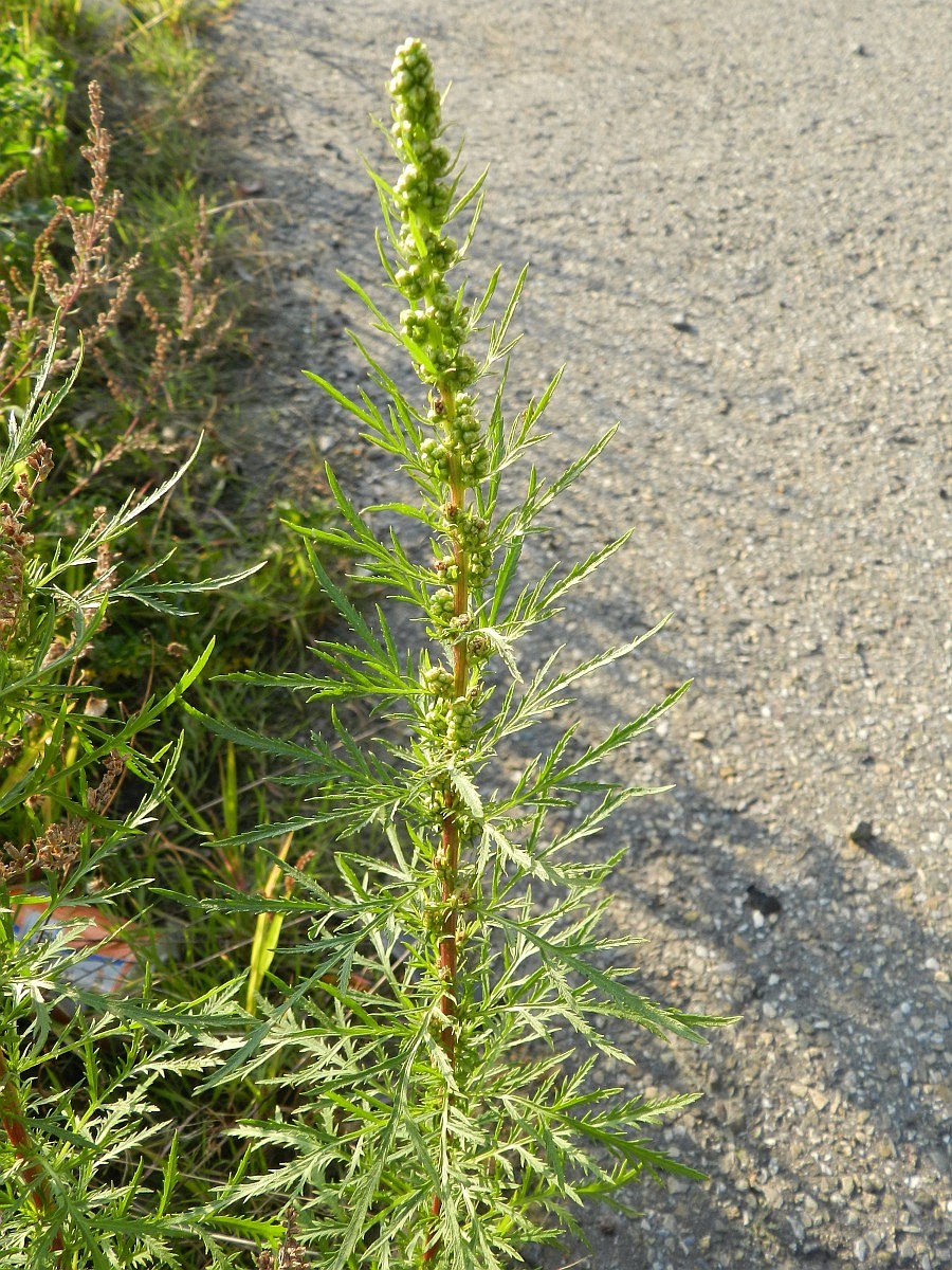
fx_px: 1173
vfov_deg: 56.8
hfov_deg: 44.2
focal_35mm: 32
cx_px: 476
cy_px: 635
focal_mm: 5.6
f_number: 3.7
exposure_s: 1/320
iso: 160
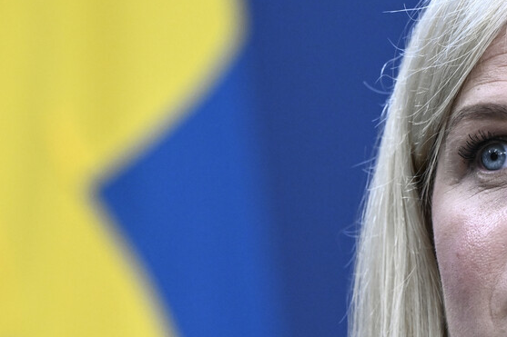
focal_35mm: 575
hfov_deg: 3.6
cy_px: 269
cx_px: 466
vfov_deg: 2.4
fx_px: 8095
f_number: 4.5
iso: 2500
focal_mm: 200
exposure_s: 1/320
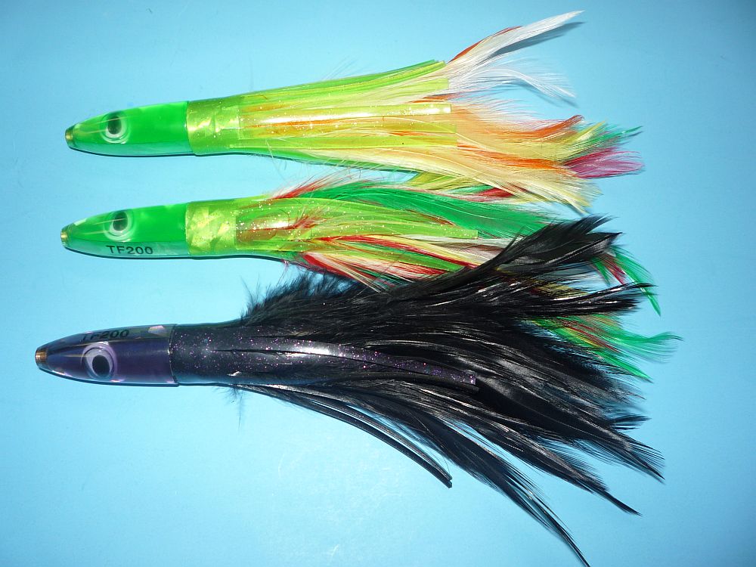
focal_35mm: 30
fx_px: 655
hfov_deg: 60.0
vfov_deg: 46.8
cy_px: 284
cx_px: 378
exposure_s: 1/30
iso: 100
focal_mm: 5.2
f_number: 4
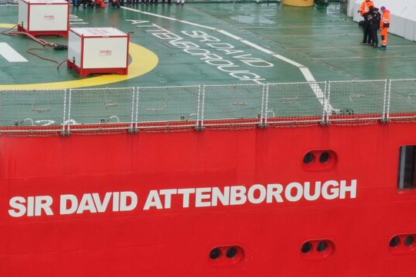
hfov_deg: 19.0
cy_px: -30
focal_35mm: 106
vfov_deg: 12.7
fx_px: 1225
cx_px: 63
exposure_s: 1/800
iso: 100
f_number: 6.3
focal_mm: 10.26
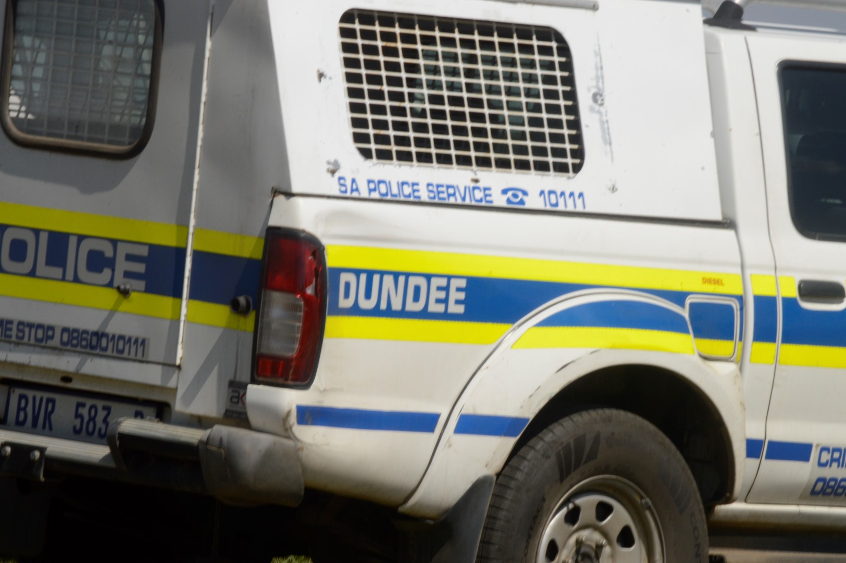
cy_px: 282
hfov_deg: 7.6
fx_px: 6340
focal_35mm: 270
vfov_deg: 5.1
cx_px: 423
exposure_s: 1/160
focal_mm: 180
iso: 400
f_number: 32
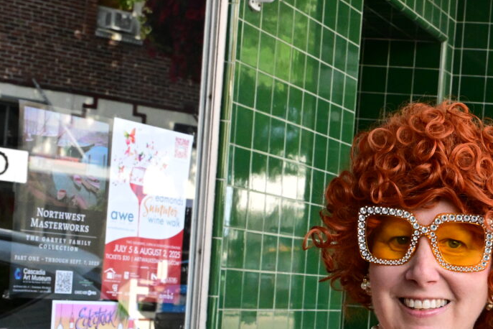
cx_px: 629
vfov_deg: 14.0
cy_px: 320
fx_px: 1320
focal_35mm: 96
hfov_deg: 19.6
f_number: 10
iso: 4000
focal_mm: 34.5
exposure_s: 1/400
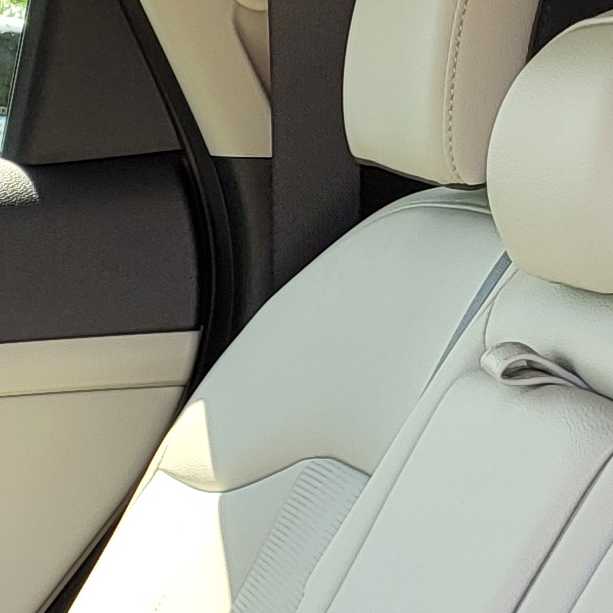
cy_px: 1199
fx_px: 3005
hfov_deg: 10.8
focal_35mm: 150
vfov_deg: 10.7
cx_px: -546
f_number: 1.8
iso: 40
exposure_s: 1/121
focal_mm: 5.4
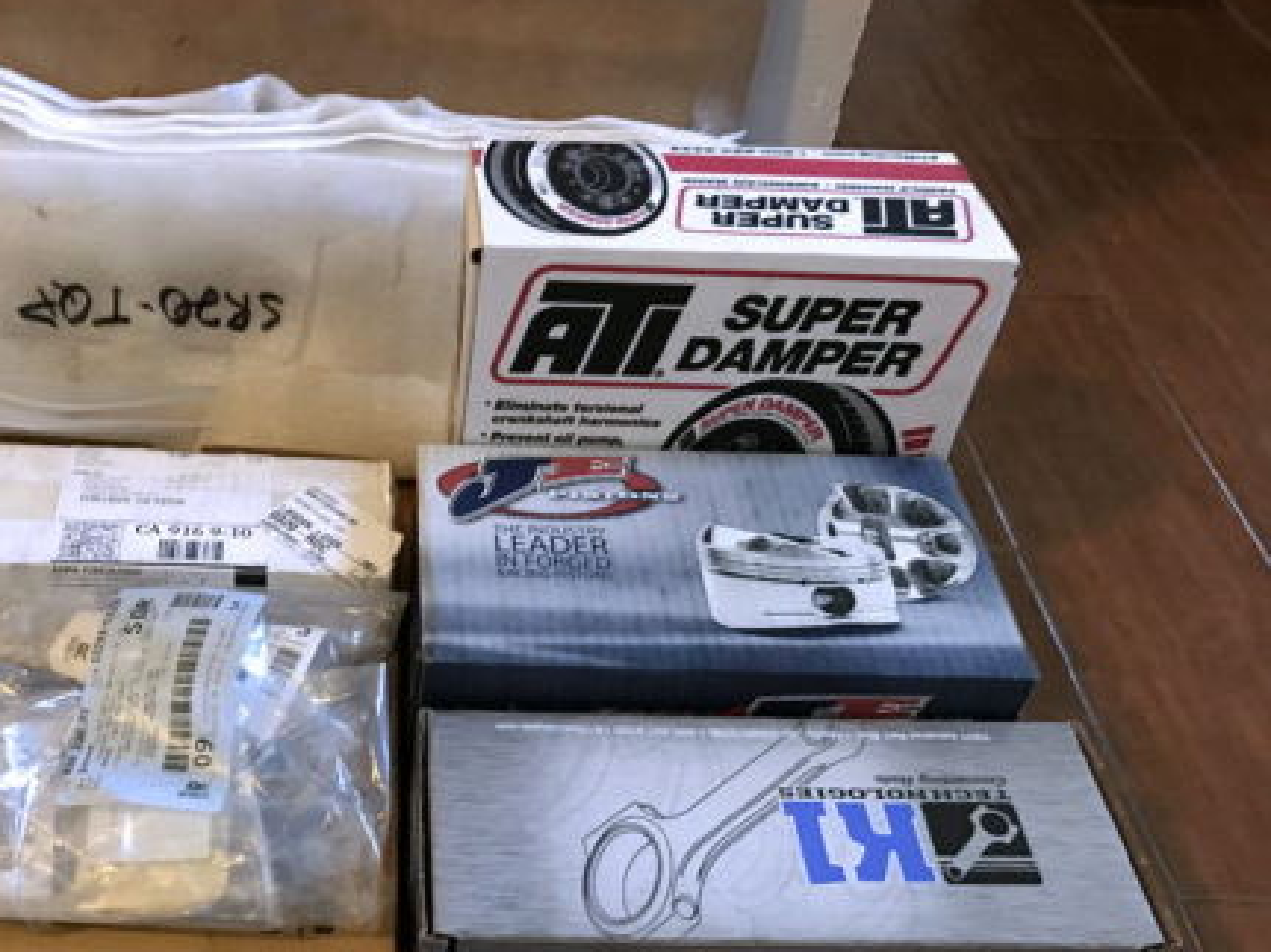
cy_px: 531
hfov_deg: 46.8
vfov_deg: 36.8
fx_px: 1432
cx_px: 389
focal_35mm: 39
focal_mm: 4
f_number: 1.8
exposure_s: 1/9
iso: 100
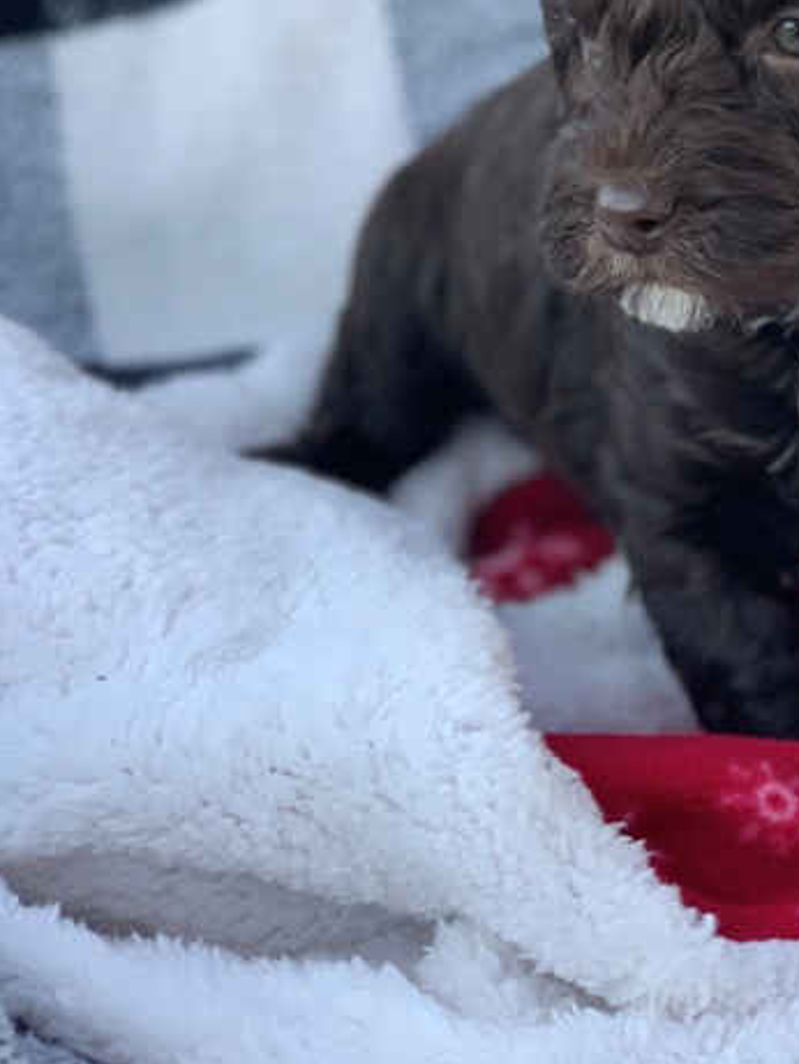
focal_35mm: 91
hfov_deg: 16.1
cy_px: 265
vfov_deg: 21.3
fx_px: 2799
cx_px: 662
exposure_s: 1/122
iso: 16
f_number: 2.4
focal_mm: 6
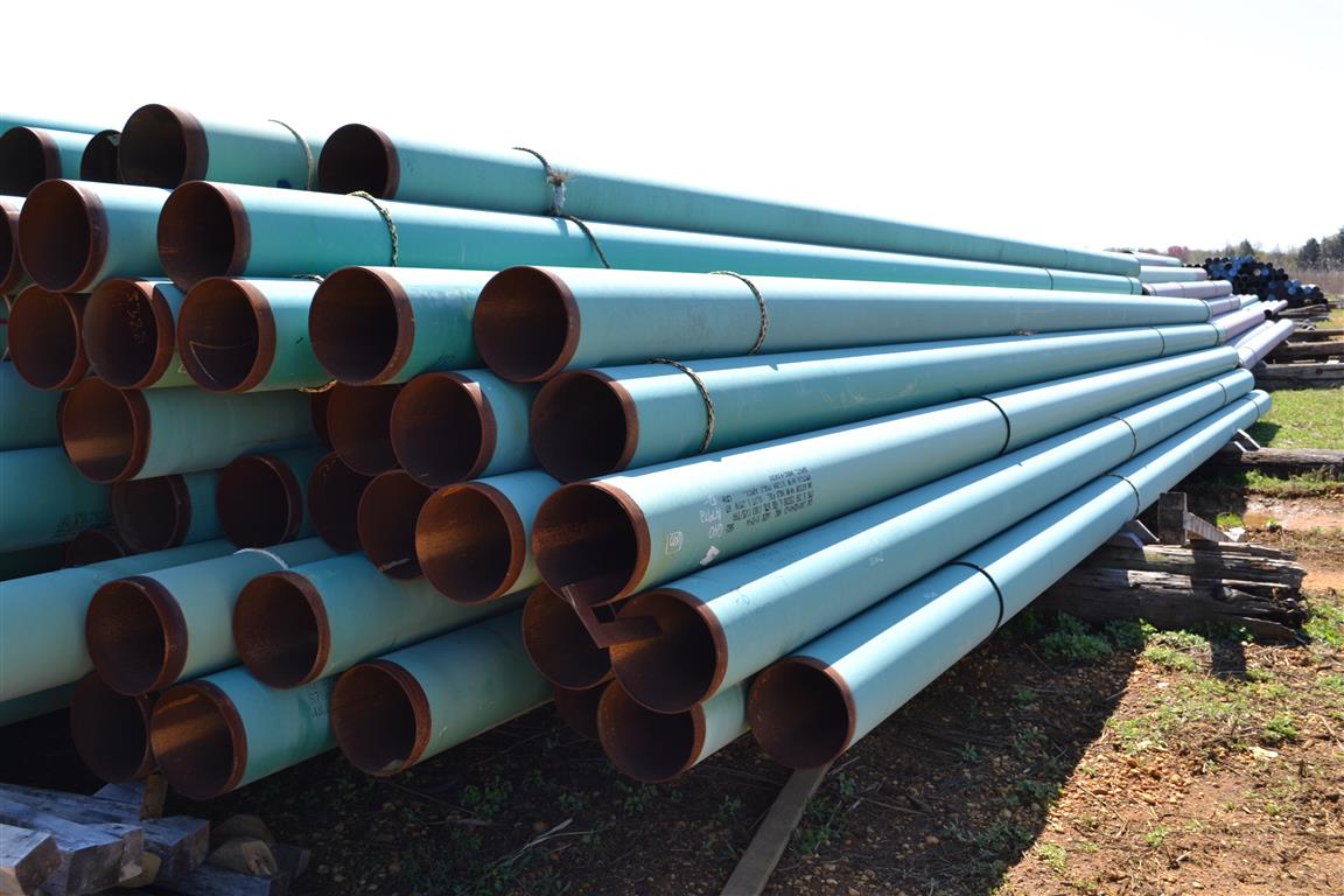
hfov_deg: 53.1
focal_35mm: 36
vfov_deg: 36.9
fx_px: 1344
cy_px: 448
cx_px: 672
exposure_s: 1/160
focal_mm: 24
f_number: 6.3
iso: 100
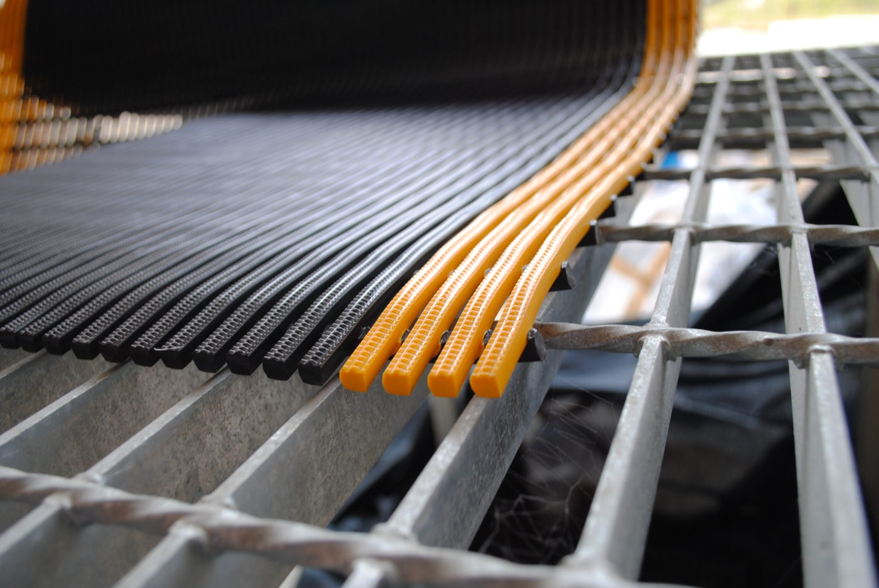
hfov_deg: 61.9
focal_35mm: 30
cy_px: 294
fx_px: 733
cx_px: 440
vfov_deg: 43.7
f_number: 5
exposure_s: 1/100
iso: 200
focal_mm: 20
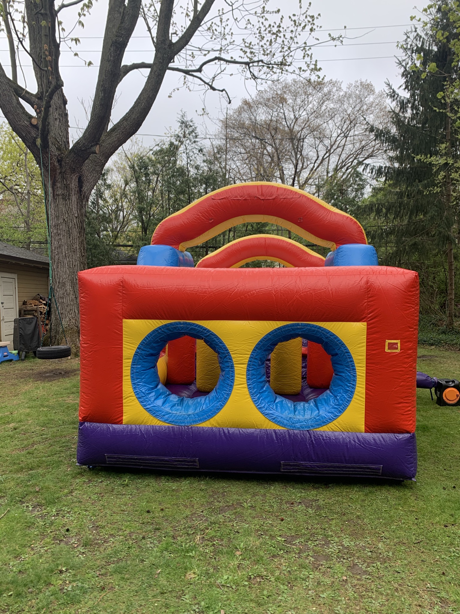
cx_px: 230
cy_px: 307
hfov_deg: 53.1
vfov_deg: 67.3
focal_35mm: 26
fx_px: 461
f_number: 1.8
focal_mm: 4.25
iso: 25
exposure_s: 1/121
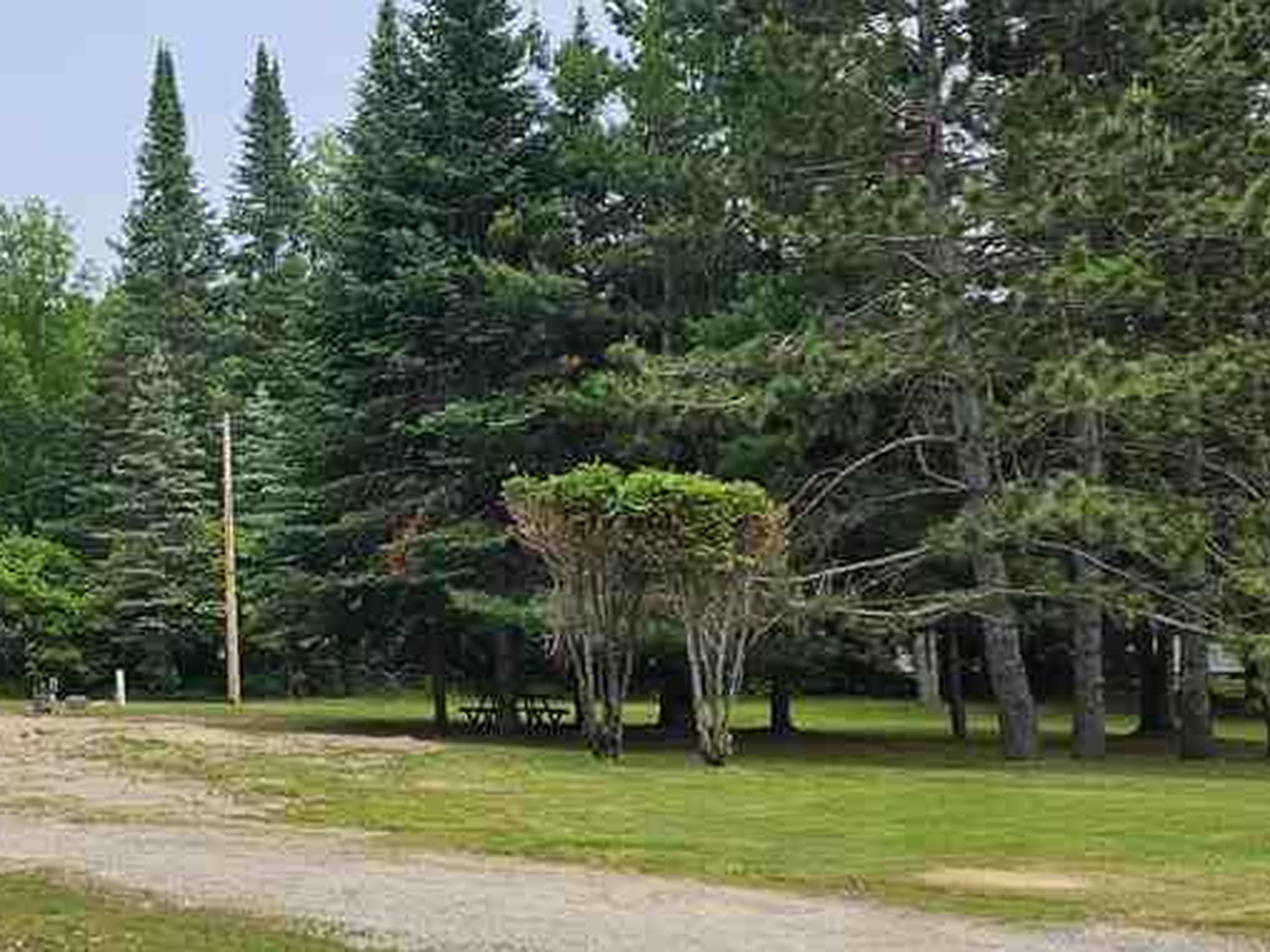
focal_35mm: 58
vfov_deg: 25.2
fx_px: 2128
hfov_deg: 31.9
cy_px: 435
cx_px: 165
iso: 10
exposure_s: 1/601
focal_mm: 6.3
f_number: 1.7
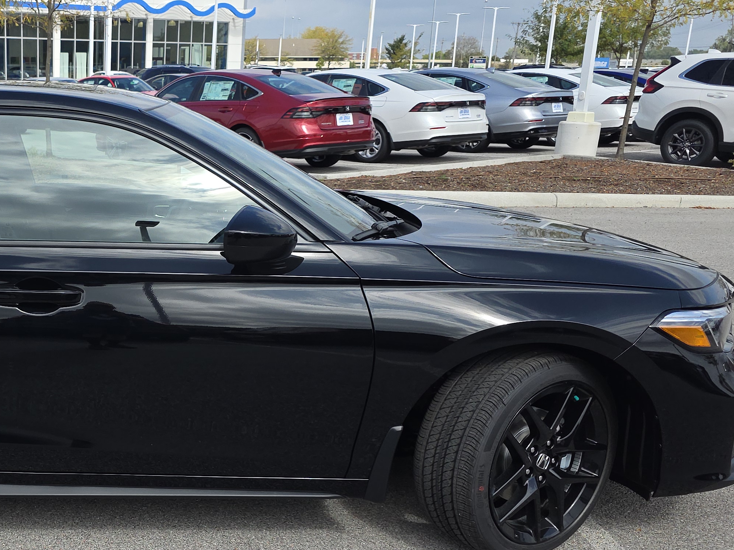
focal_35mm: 46
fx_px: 975
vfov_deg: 31.4
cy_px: 344
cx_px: 77
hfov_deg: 38.5
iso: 80
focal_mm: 6.3
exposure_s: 1/4650
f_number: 1.7
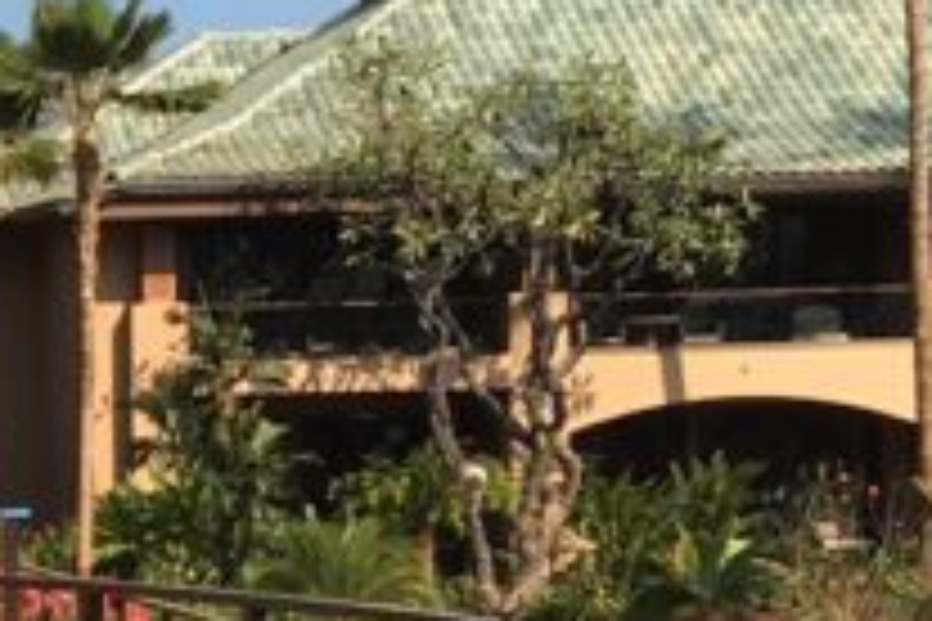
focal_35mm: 175
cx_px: -955
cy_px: 639
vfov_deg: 7.8
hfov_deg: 10.7
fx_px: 4530
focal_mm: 4.15
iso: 25
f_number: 2.2
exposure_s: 1/1425
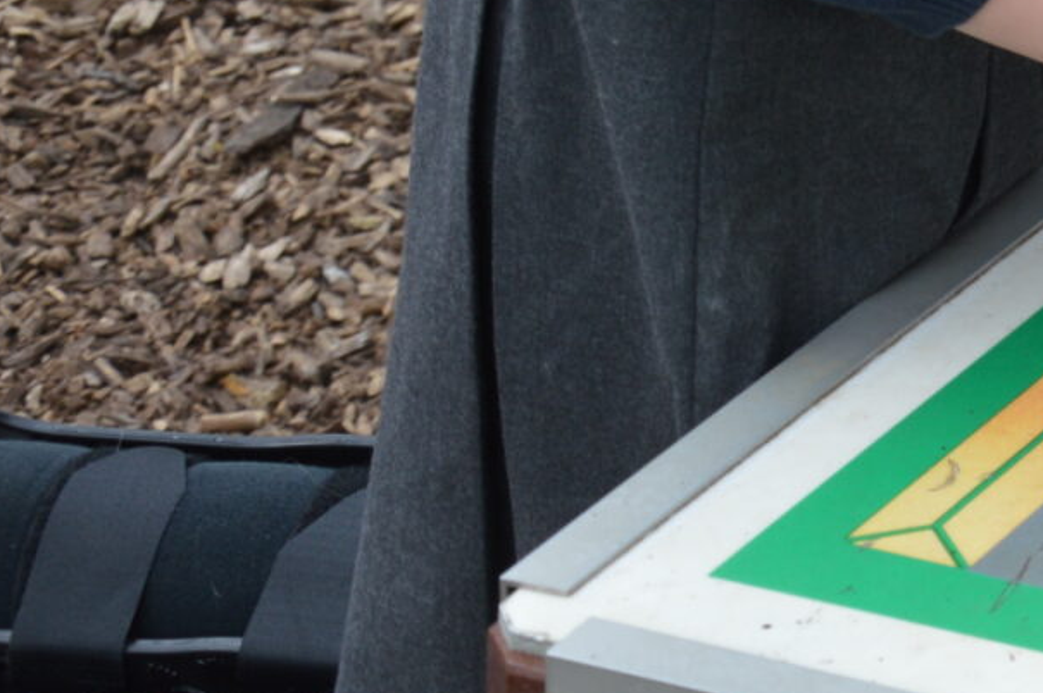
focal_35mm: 203
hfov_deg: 9.6
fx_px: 5875
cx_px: 1939
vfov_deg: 6.5
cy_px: -765
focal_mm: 32
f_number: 5.6
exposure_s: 1/125
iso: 100
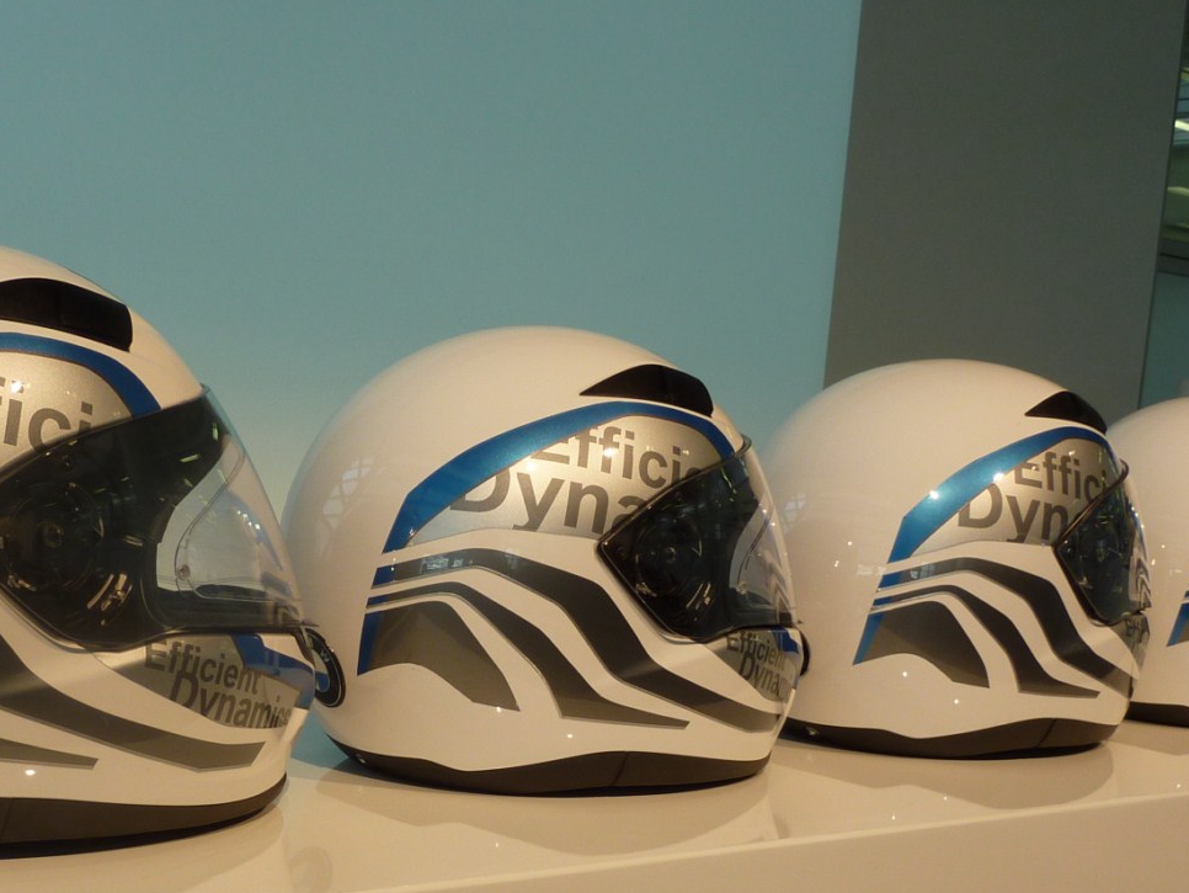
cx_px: 489
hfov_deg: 36.1
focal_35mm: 53
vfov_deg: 27.1
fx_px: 1821
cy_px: 690
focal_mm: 5.3
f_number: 3.5
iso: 80
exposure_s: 1/60
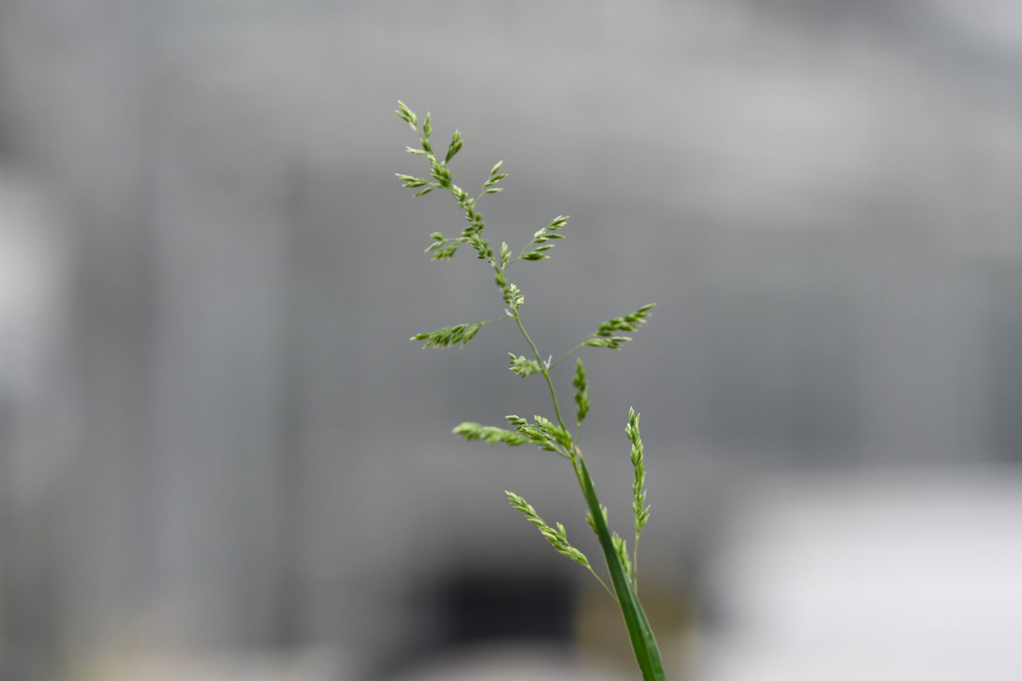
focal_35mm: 127
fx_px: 3605
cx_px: 511
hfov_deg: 16.1
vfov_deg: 10.8
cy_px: 340
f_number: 5
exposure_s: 1/500
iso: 400
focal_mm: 85
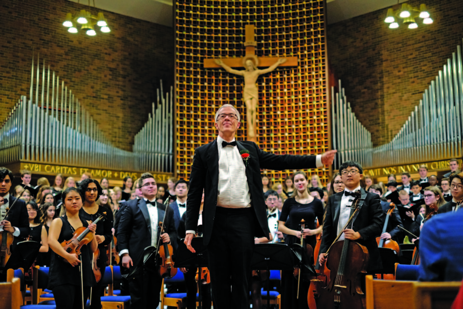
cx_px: 232
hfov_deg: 37.5
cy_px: 154
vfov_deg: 25.5
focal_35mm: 53
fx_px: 682
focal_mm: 35
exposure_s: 1/160
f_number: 1.4
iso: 2000
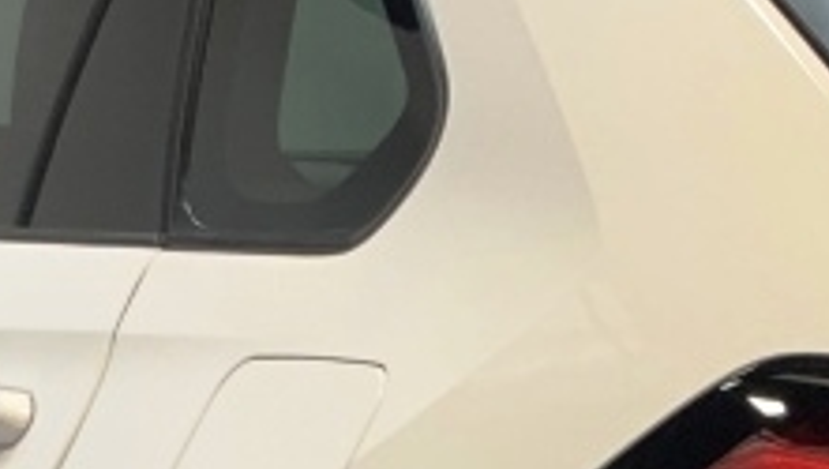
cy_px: 833
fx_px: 2883
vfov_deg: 8.9
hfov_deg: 16.1
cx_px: 814
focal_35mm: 131
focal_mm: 4.25
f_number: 1.8
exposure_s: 1/60
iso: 160
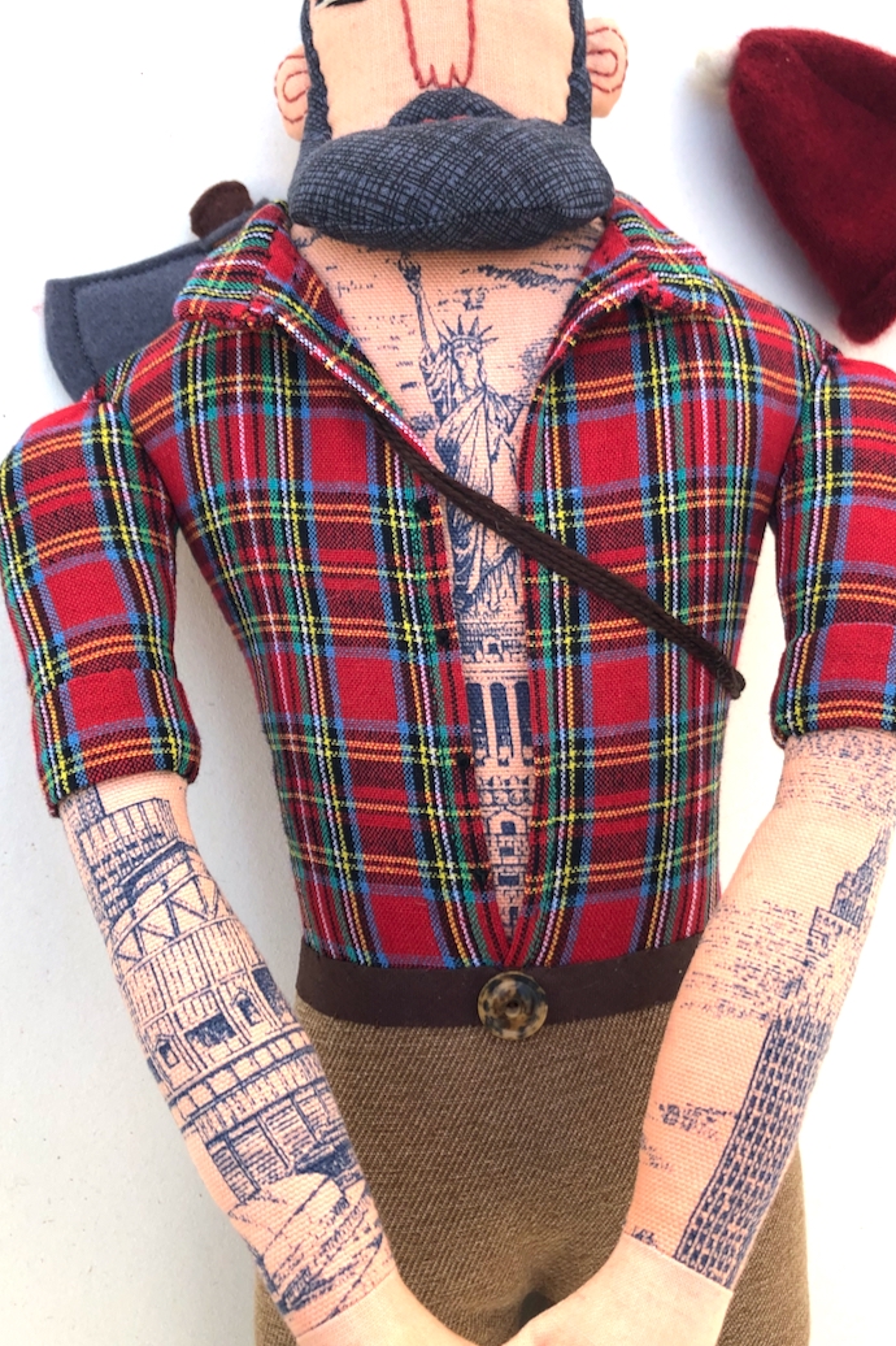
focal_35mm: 30
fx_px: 1121
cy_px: 678
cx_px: 504
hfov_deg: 43.5
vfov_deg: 61.9
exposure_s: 1/127
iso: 20
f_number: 1.8
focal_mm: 3.99
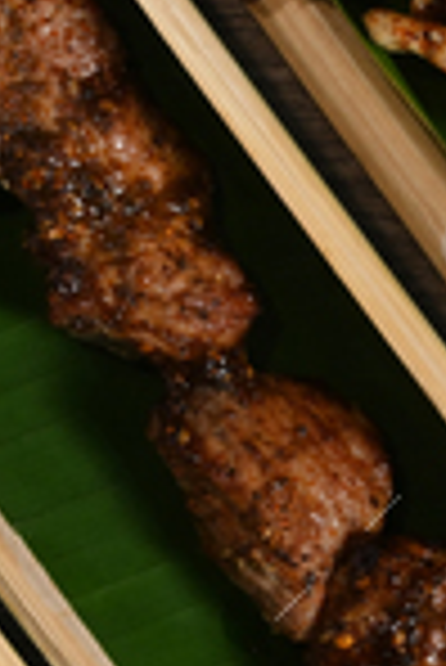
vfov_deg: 9.9
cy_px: 452
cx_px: -45
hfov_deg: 6.6
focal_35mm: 207
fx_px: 3837
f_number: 8
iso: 250
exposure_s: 1/50
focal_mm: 52
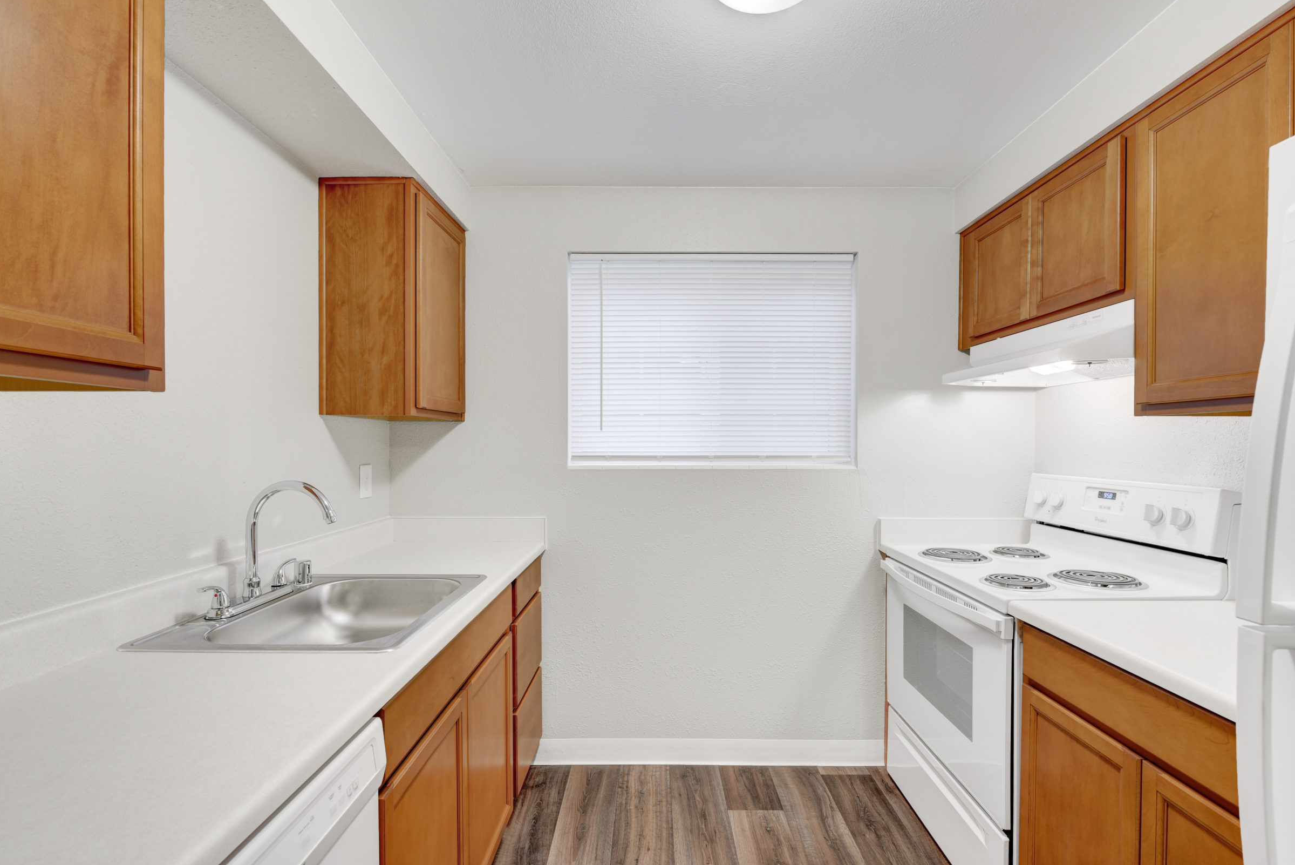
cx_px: 670
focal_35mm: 16
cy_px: 447
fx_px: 576
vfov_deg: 73.8
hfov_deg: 96.7
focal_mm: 15
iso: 200
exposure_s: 1/10
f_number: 8
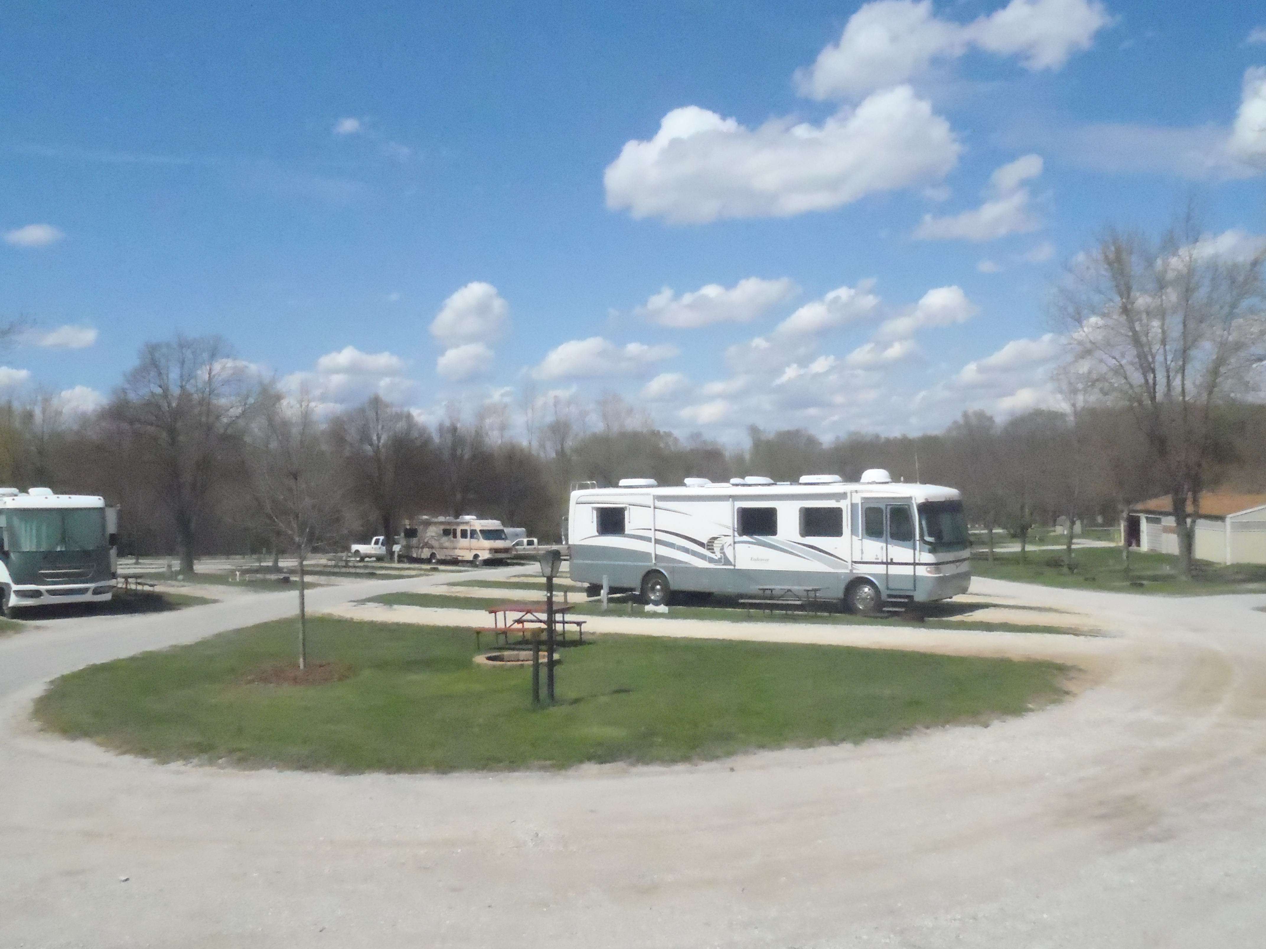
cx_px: 633
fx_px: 1097
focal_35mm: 30
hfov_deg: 60.0
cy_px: 474
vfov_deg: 46.8
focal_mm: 5.4
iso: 1600
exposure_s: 1/2000
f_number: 11
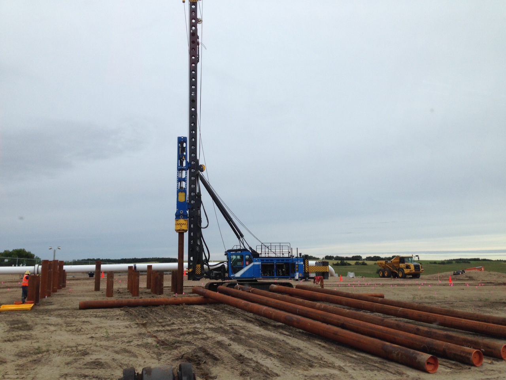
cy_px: 190
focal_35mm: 33
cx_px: 253
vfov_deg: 42.9
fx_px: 482
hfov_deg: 55.4
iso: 50
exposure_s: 1/330
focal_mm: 4.12
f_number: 2.4
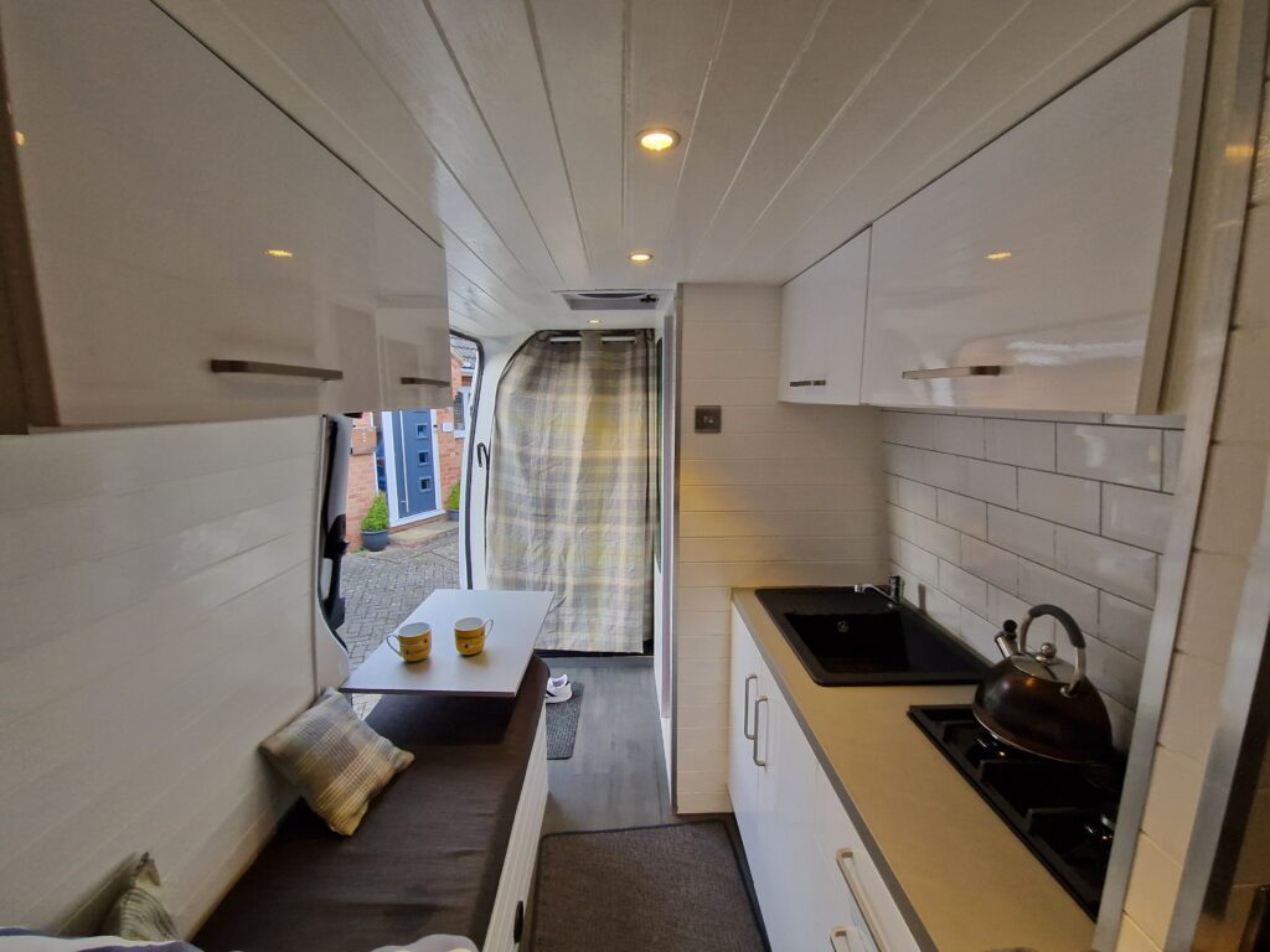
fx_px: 477
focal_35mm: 13
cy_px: 476
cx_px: 635
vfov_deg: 89.9
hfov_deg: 106.2
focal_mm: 2.2
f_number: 2.2
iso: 125
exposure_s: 1/50
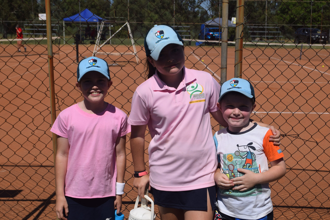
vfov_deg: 25.1
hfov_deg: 36.9
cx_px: 165
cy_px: 110
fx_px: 495
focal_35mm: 54
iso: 280
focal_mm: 36
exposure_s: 1/2000
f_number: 8
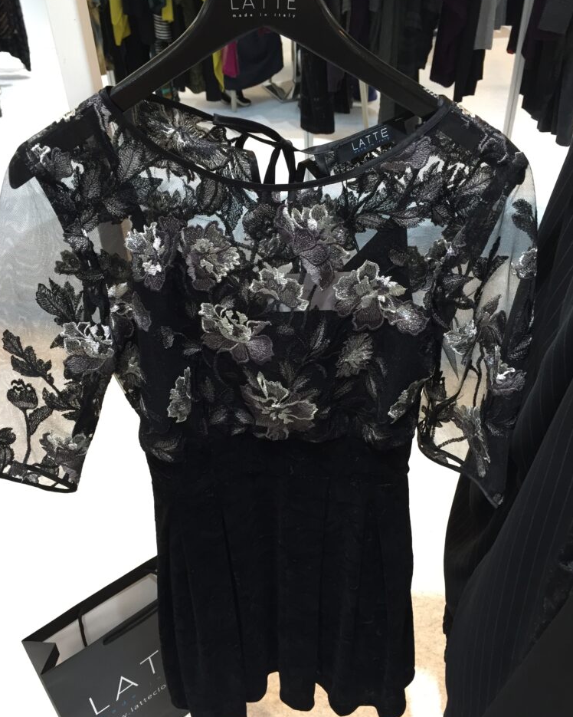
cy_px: 381
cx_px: 283
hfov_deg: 47.1
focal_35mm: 31
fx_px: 657
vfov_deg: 57.1
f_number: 2.2
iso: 50
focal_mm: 4.15
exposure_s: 1/33
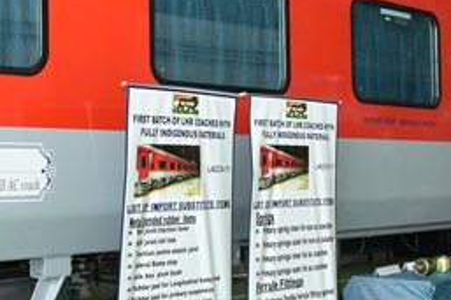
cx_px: 228
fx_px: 901
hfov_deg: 28.1
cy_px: 154
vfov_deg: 18.9
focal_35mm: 72
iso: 640
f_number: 5.6
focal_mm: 28
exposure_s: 1/125
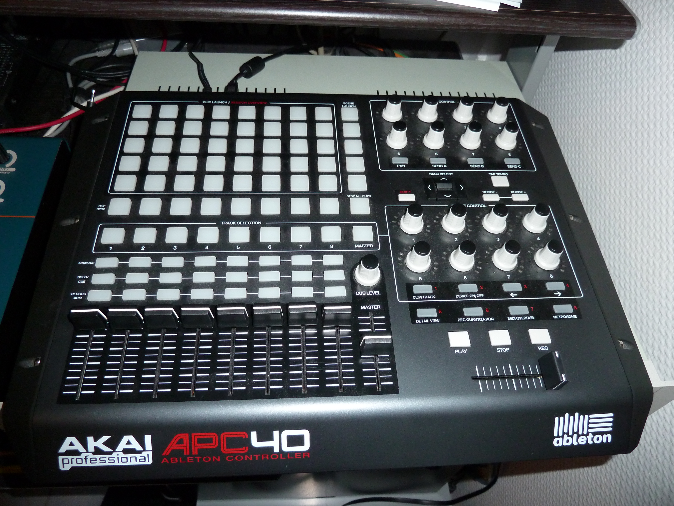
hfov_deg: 69.4
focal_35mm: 25
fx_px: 487
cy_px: 253
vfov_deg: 54.9
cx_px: 337
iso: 250
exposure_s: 1/30
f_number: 3.3
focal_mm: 4.1
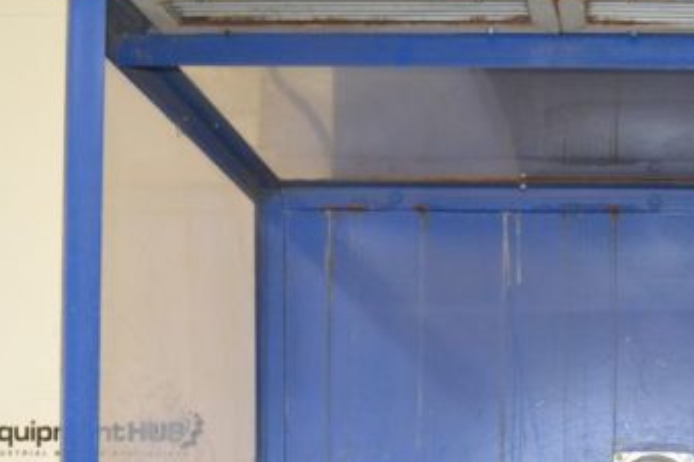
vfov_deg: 14.4
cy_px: 608
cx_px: 676
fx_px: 1753
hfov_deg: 21.7
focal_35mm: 91
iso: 720
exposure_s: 1/60
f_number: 3.8
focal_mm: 20
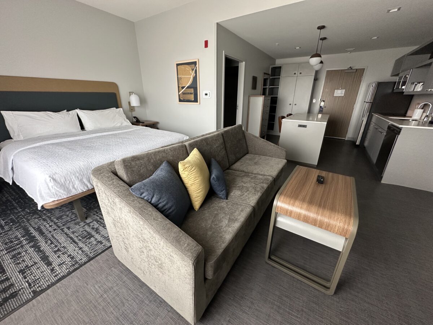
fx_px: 175
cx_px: 216
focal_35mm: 14
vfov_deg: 85.7
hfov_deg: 102.1
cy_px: 162
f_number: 2.2
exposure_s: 1/92
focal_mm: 2.22
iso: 320
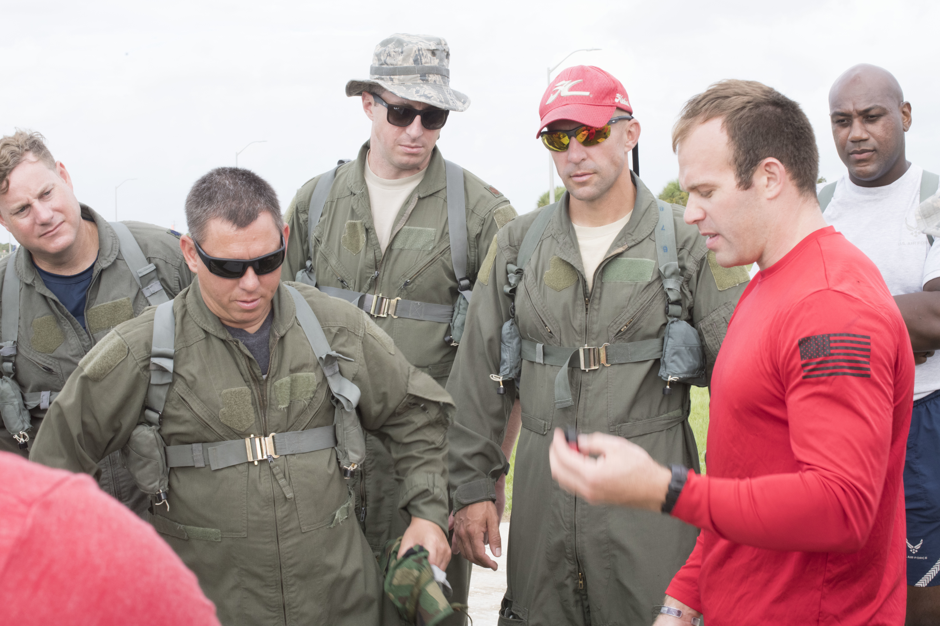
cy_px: 313
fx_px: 1828
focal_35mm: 70
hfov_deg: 28.8
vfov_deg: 19.5
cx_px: 470
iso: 1250
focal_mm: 70
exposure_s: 1/100
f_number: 22
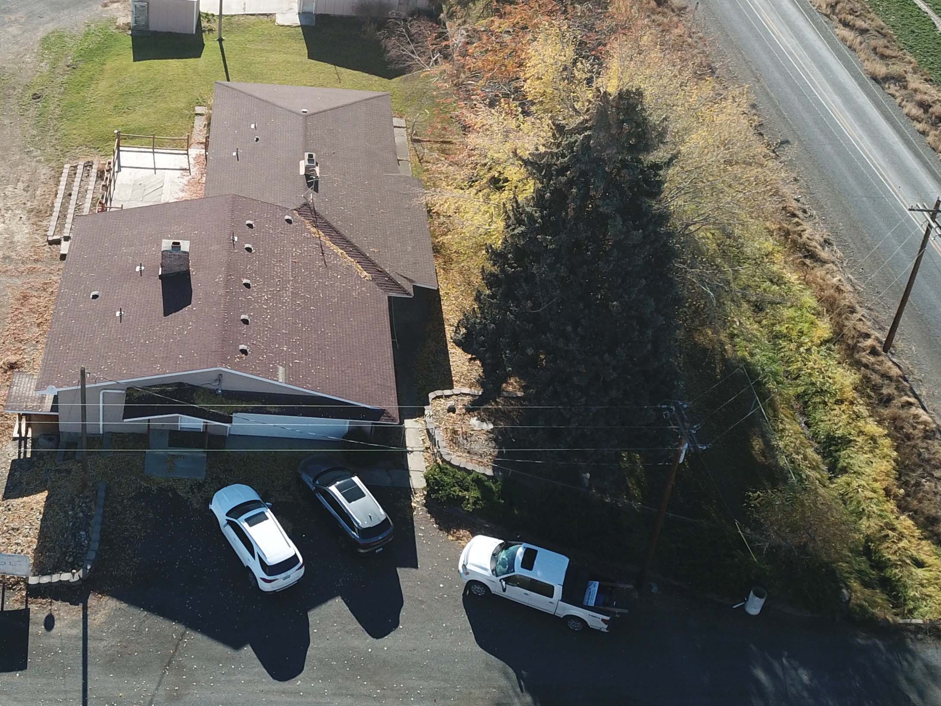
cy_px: 127
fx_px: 1305
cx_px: 262
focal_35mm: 48
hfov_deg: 38.8
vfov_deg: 29.5
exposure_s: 1/791
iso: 100
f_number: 2.2
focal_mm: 4.73
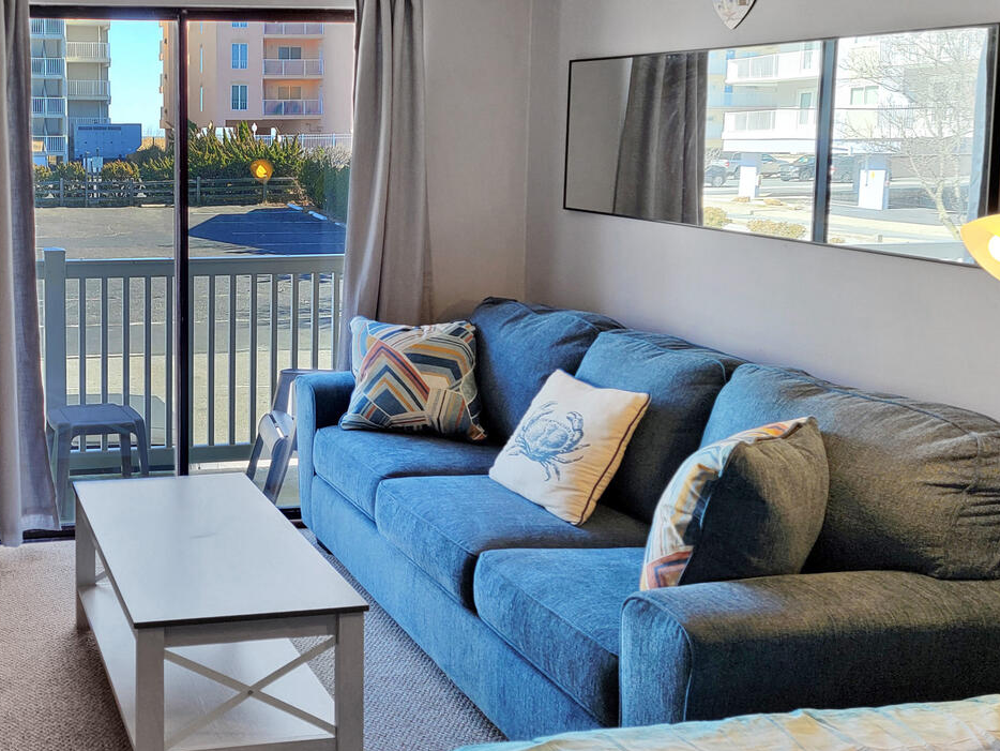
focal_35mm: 37
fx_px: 1069
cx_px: 292
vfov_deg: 38.6
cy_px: 441
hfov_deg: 48.8
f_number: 1.8
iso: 50
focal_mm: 6.7
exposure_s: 1/120
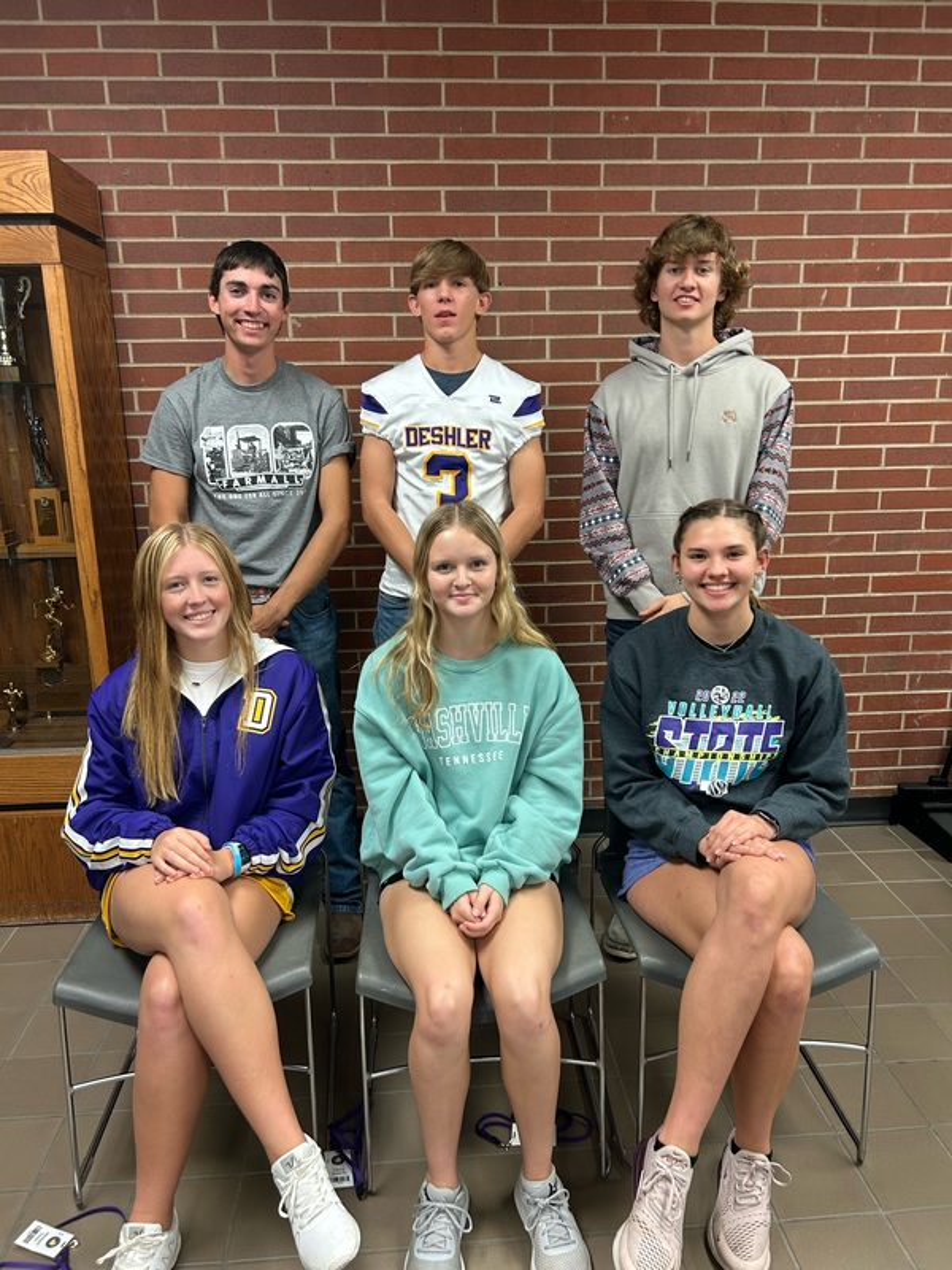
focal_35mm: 26
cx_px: 476
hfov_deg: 53.1
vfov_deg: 67.3
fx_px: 953
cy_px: 635
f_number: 1.5
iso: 80
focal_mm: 5.7
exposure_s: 1/60
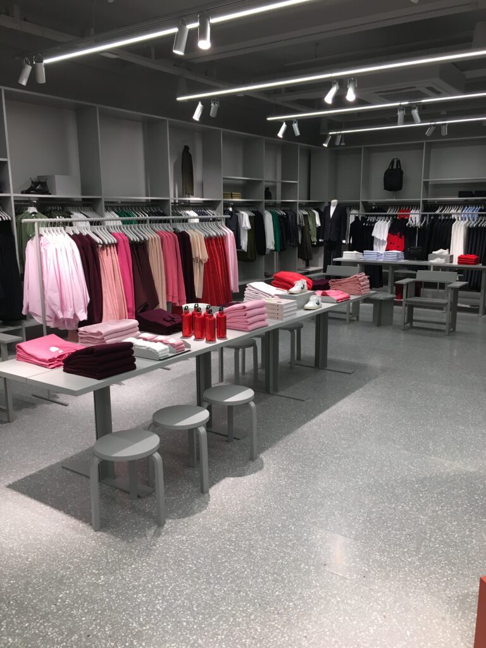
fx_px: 543
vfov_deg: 61.7
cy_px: 324
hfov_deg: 48.2
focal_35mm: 29
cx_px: 243
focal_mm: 4.15
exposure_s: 1/33
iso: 25
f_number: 2.2
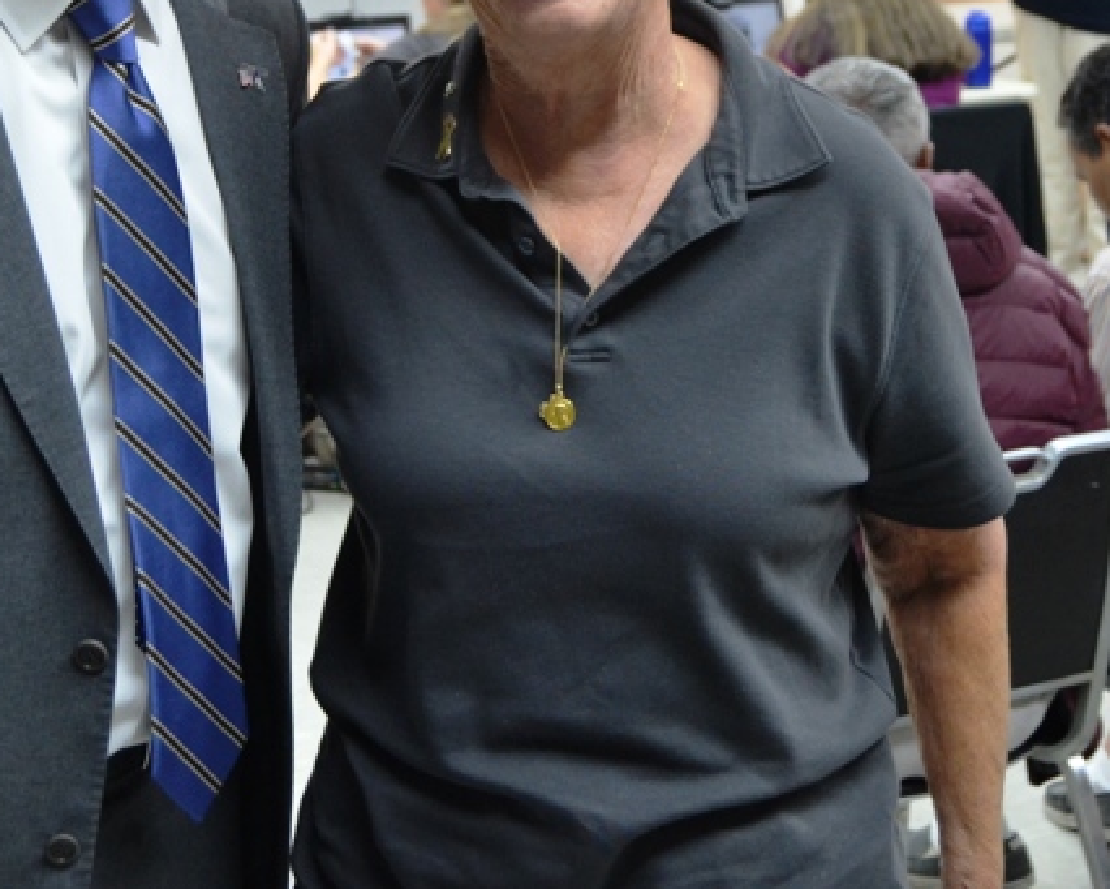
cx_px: 417
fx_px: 2892
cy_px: 106
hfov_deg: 21.7
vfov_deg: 17.2
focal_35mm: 88
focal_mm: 26
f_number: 4
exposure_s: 1/60
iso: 560
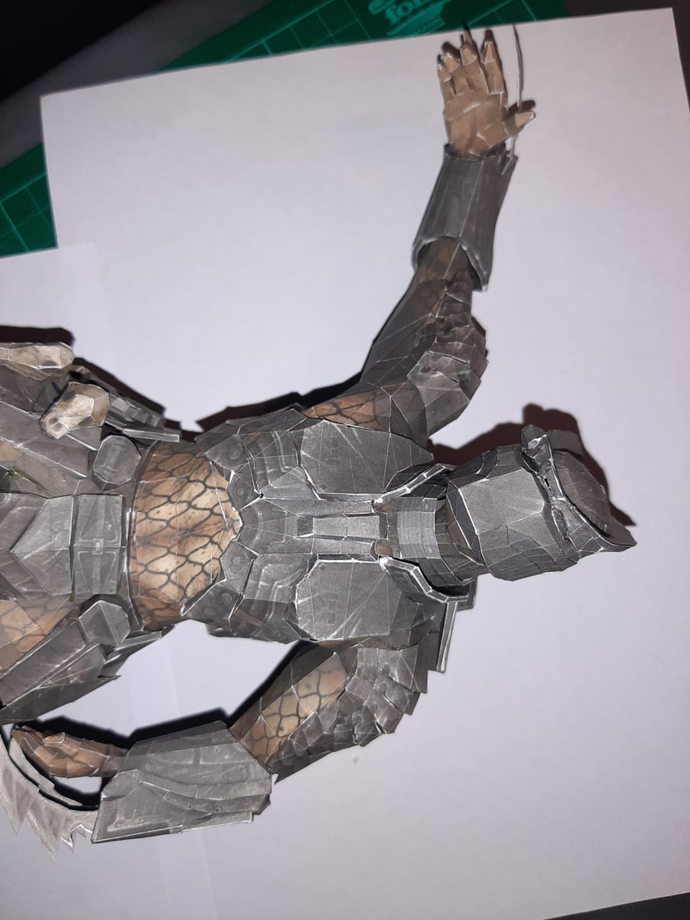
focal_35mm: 26
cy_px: 460
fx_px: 691
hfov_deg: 53.1
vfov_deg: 67.3
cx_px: 345
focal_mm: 3.93
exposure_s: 1/164
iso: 40
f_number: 1.7
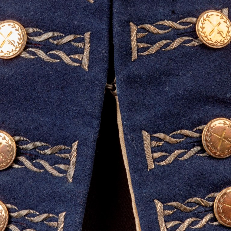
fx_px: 2967
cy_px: 77
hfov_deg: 4.5
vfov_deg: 4.5
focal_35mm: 393
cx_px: 101
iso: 400
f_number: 11
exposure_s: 1/125
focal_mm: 140
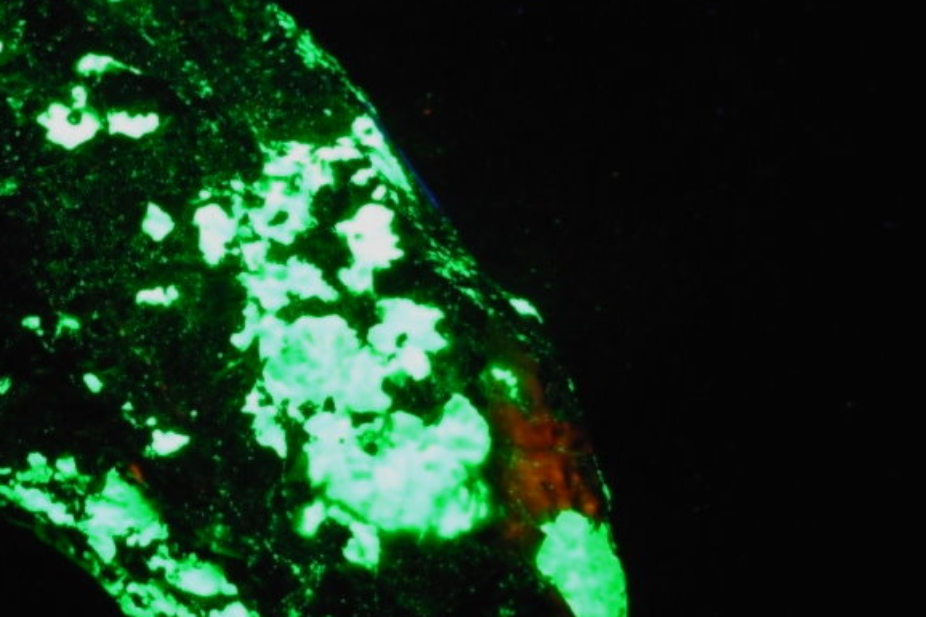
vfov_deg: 19.4
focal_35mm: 70
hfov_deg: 28.5
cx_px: 261
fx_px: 1800
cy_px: 311
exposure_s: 1/2.9
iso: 159
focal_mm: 6.3
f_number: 2.9
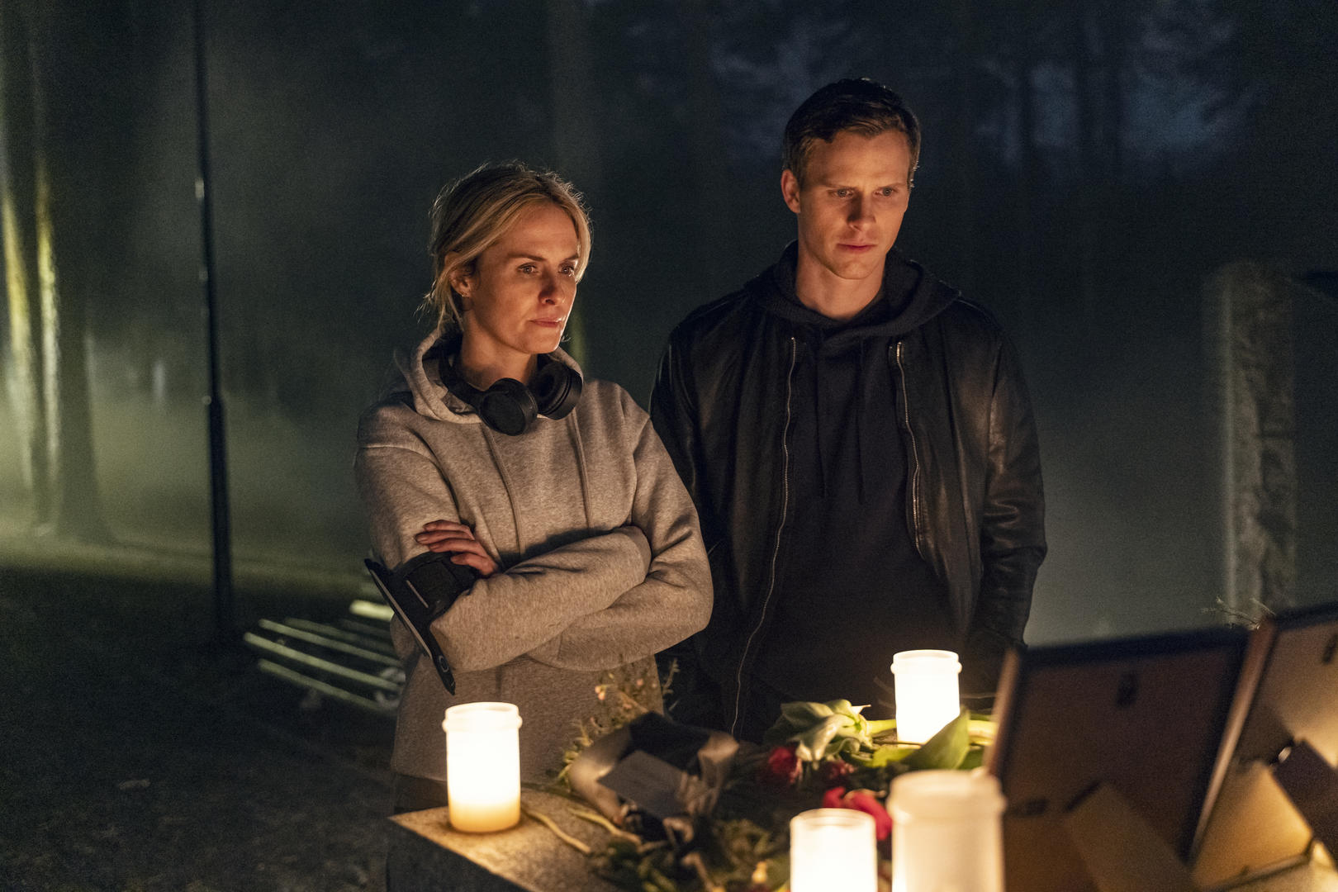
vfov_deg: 30.5
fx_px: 1635
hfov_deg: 44.5
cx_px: 669
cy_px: 446
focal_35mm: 44
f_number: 2.8
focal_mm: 44
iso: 6400
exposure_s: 1/50
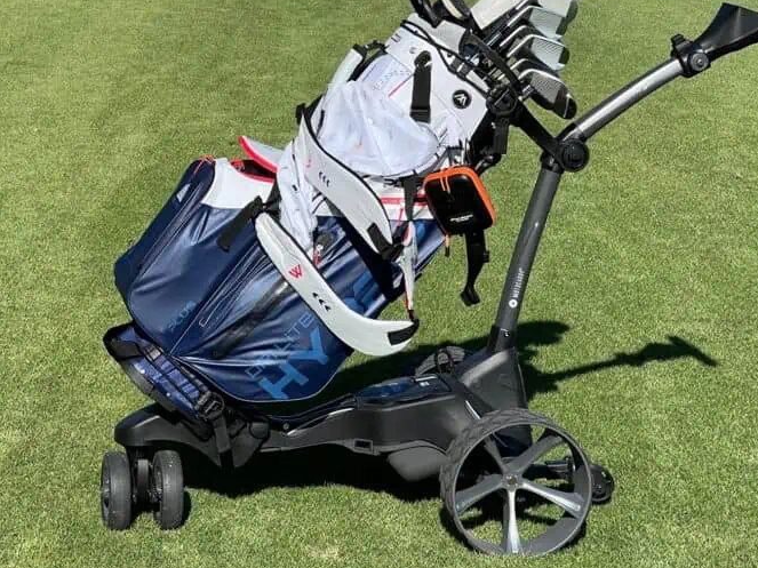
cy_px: 246
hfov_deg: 16.5
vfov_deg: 12.4
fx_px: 2605
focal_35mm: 119
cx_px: 272
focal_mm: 9
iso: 32
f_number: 2.8
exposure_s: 1/717
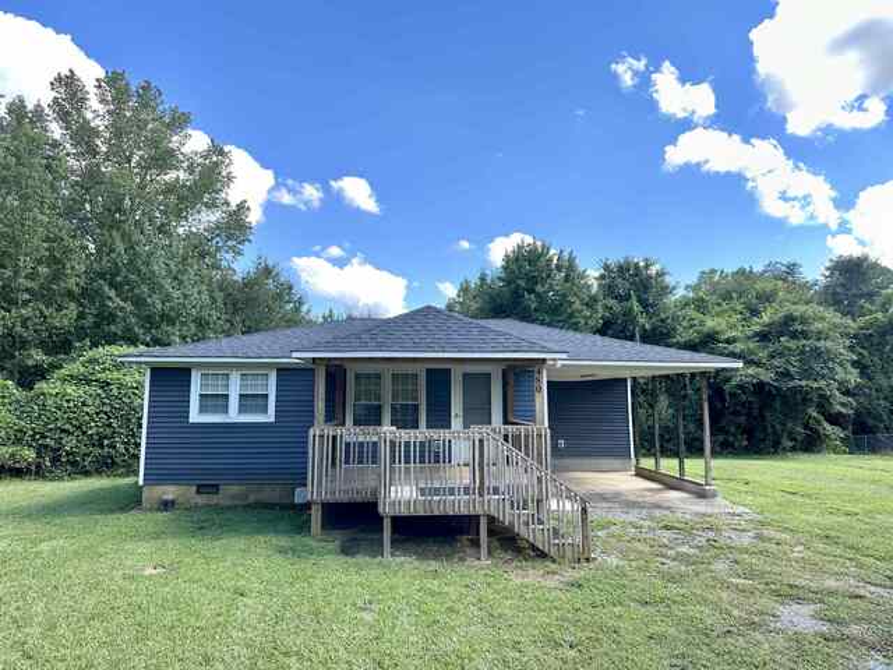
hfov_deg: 71.6
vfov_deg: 56.8
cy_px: 335
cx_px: 446
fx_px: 619
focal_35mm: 24
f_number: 1.78
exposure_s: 1/508
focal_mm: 6.86
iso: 80
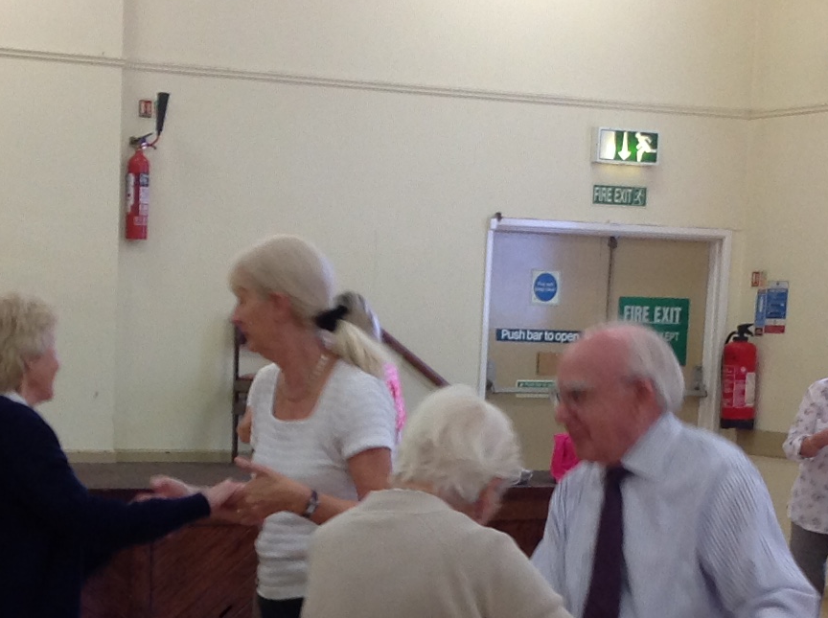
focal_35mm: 105
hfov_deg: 18.7
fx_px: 2507
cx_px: 334
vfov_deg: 13.7
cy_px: 725
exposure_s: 1/15
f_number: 2.4
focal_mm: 4.28
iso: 80
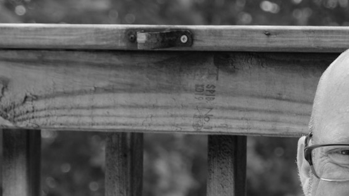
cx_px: 267
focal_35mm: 185
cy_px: 265
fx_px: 1712
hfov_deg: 11.6
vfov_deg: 6.5
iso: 200
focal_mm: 50.5
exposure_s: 1/50
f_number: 5
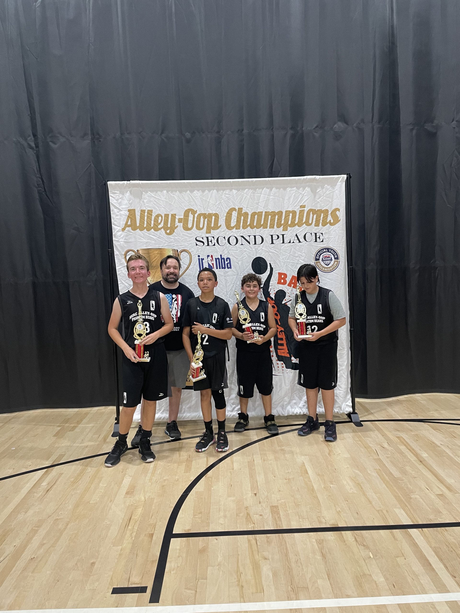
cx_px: 230
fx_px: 461
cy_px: 306
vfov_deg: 67.3
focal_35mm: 26
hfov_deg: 53.1
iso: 320
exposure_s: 1/60
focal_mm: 4.2
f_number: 1.6
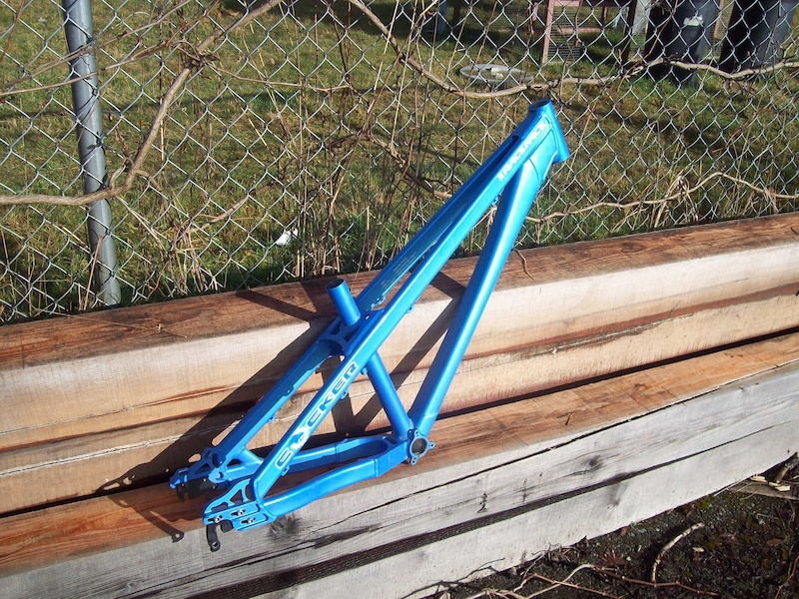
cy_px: 300
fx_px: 831
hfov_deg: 51.4
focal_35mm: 36
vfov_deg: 39.7
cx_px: 400
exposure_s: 1/482
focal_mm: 6
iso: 80
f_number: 4.8
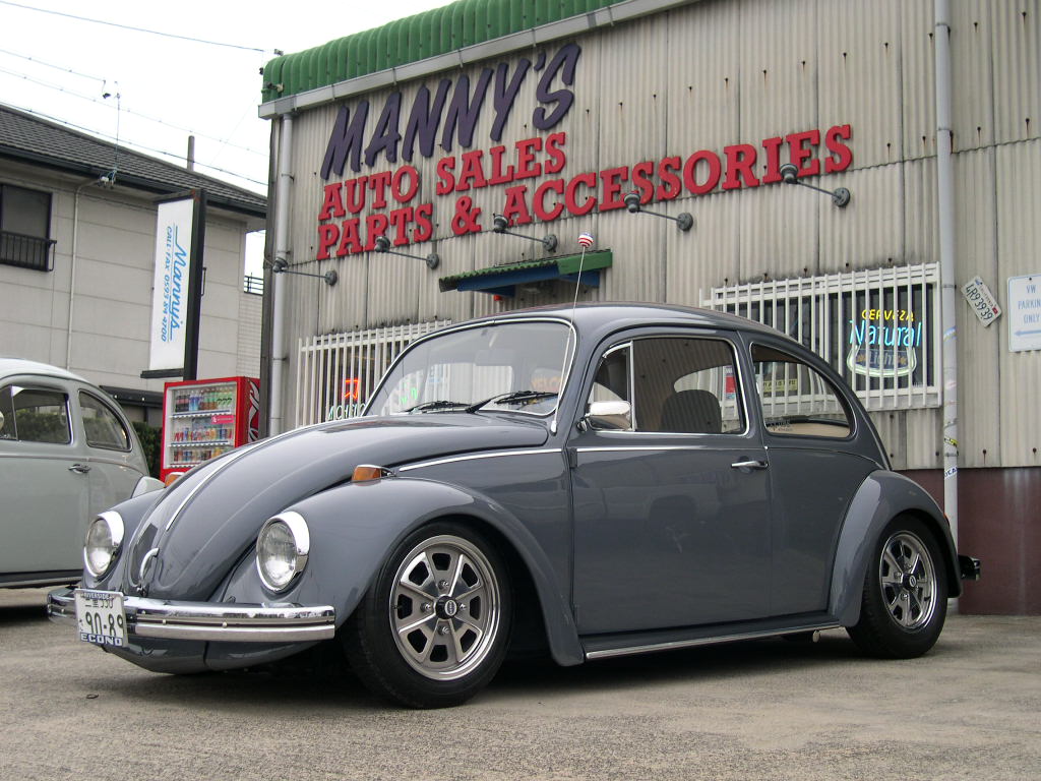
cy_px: 390
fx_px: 1413
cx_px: 520
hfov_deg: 40.4
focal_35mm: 47
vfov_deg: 30.9
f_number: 3.1
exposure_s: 1/59.4
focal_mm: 10.1
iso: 100
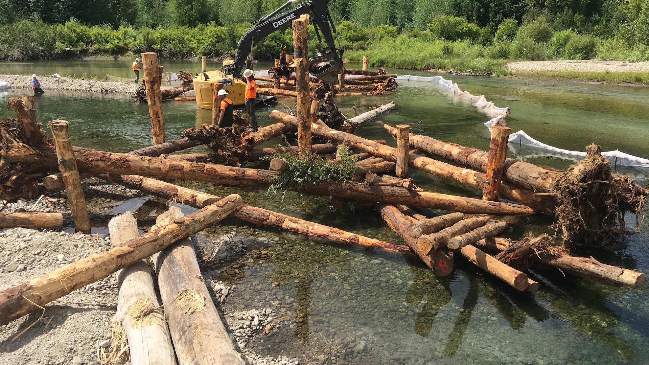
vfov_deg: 36.5
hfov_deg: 61.0
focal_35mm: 32
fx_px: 551
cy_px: 137
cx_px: 324
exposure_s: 1/1374
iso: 25
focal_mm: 4.15
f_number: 2.2
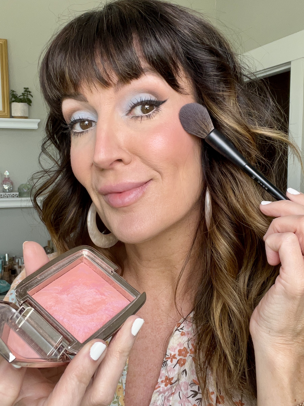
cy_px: 203
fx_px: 351
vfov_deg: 60.0
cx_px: 152
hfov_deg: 46.8
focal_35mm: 30
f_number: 2.2
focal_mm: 2.71
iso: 64
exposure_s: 1/120
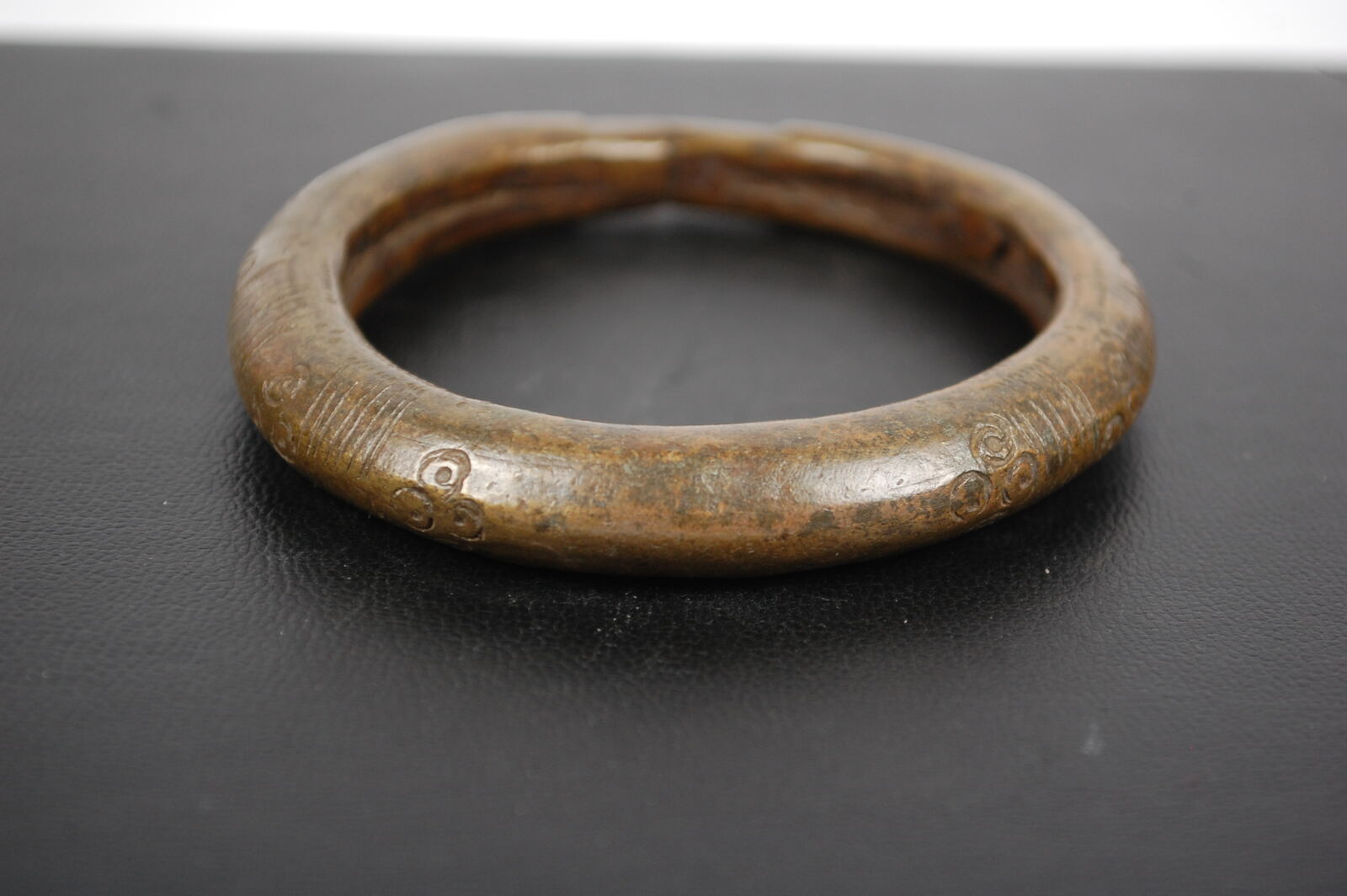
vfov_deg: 16.5
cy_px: 448
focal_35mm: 82
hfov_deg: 24.6
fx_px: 3084
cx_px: 674
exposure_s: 1/125
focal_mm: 55
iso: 400
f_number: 5.6
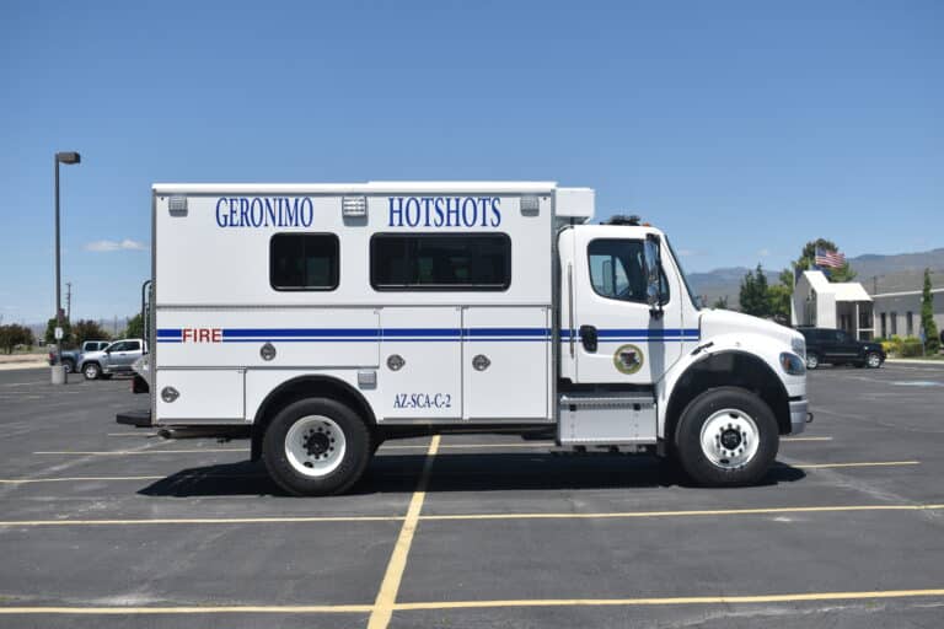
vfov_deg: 34.2
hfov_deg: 49.6
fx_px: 1023
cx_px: 472
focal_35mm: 39
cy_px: 314
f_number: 6.3
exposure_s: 1/500
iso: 100
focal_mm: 26
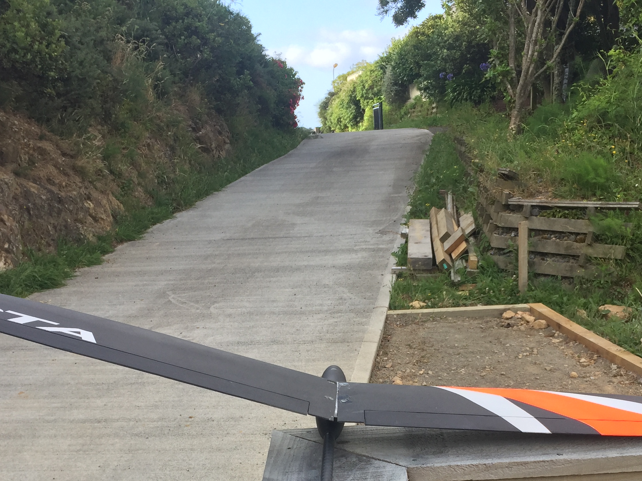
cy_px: 406
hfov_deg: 38.9
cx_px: 340
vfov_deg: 28.8
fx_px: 909
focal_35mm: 49
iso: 32
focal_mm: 4.15
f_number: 2.2
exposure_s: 1/430
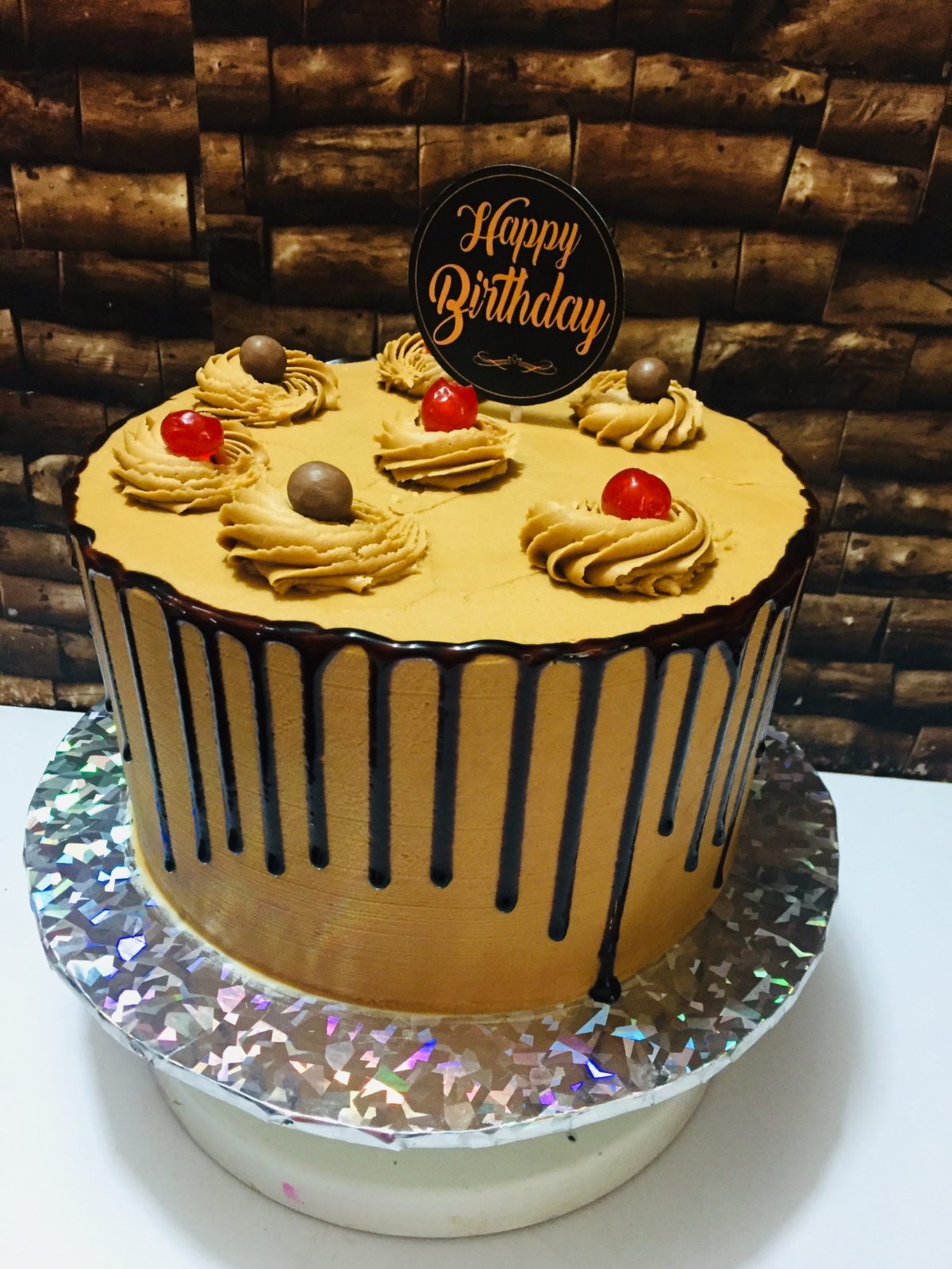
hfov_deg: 48.2
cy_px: 634
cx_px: 476
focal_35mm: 29
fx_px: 1063
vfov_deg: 61.7
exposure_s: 1/33
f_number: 2.2
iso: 250
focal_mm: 4.15
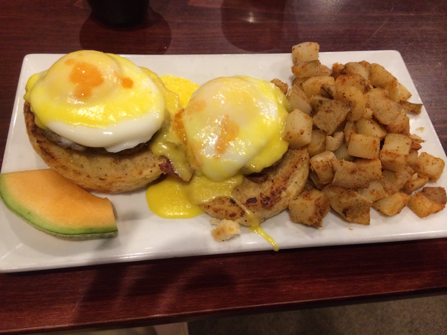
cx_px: 224
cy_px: 168
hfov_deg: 60.0
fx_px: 387
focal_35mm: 30
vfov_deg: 46.8
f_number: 2.2
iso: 320
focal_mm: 4.12
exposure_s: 1/30
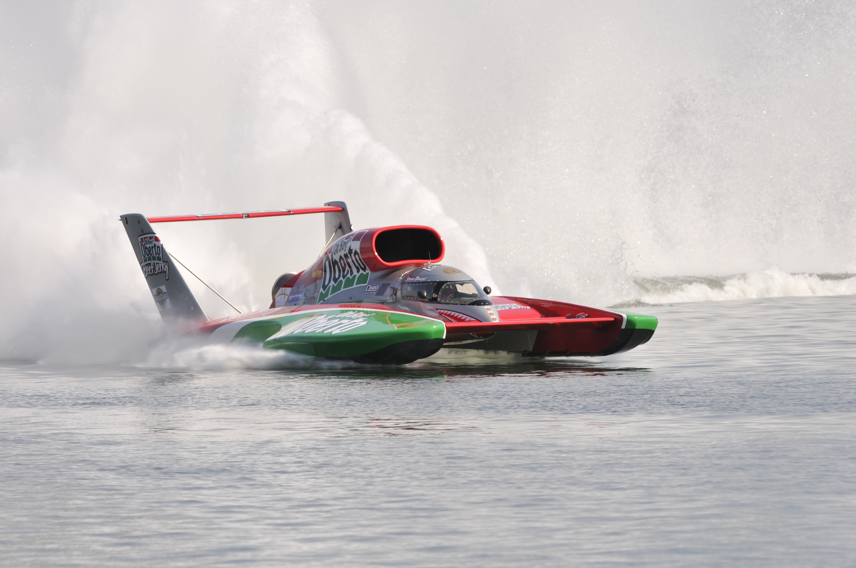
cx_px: 428
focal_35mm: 600
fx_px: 14249
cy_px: 284
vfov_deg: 2.3
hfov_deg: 3.4
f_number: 7.1
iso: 200
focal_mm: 400
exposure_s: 1/640
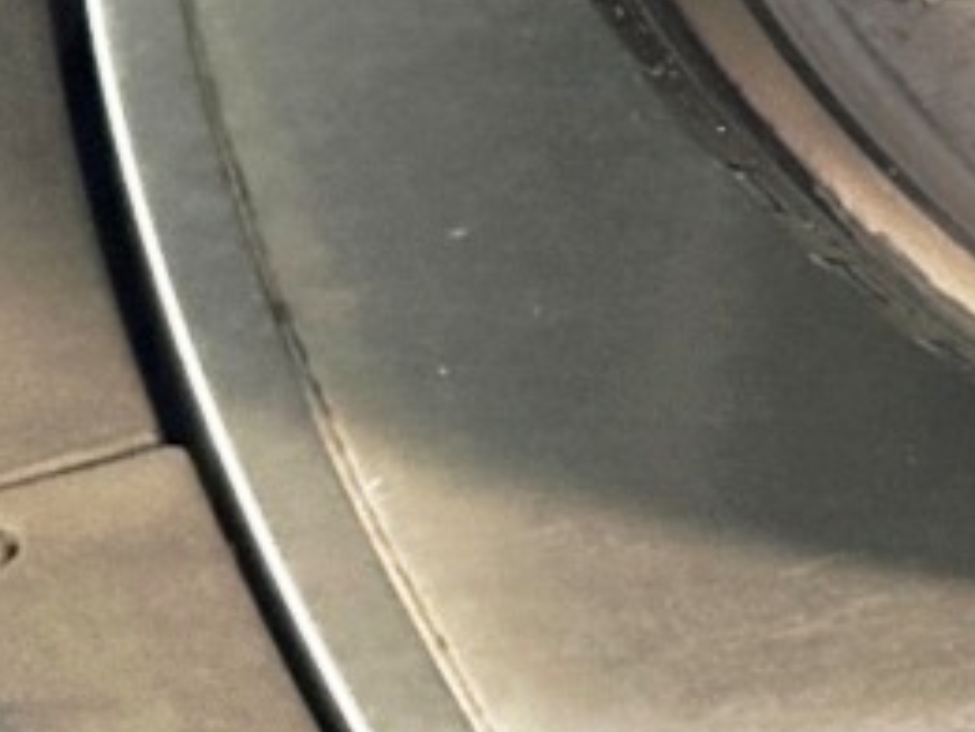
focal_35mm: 188
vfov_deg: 7.6
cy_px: -676
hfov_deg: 9.9
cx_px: 1789
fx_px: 5298
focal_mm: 6.86
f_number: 1.78
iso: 640
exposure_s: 1/24
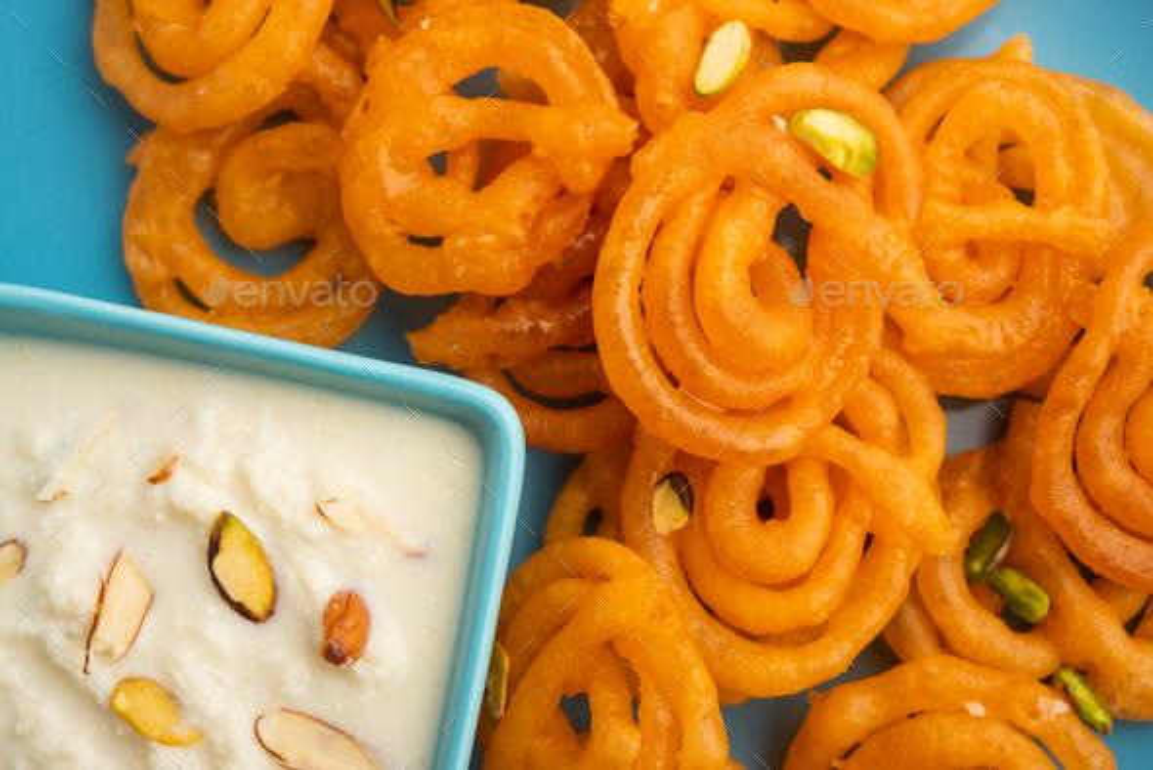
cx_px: 576
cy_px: 385
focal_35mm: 60
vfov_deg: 22.6
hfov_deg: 33.4
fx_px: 1923
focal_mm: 60
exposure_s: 1/125
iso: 100
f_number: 8
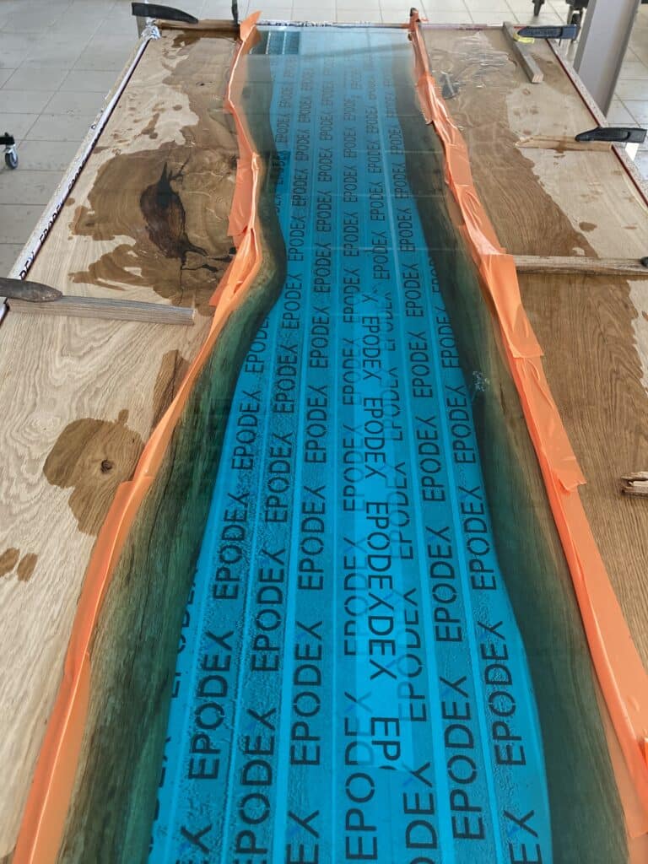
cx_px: 324
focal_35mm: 28
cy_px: 432
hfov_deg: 49.7
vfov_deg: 63.4
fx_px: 699
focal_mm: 3.99
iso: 125
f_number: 1.8
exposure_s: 1/60
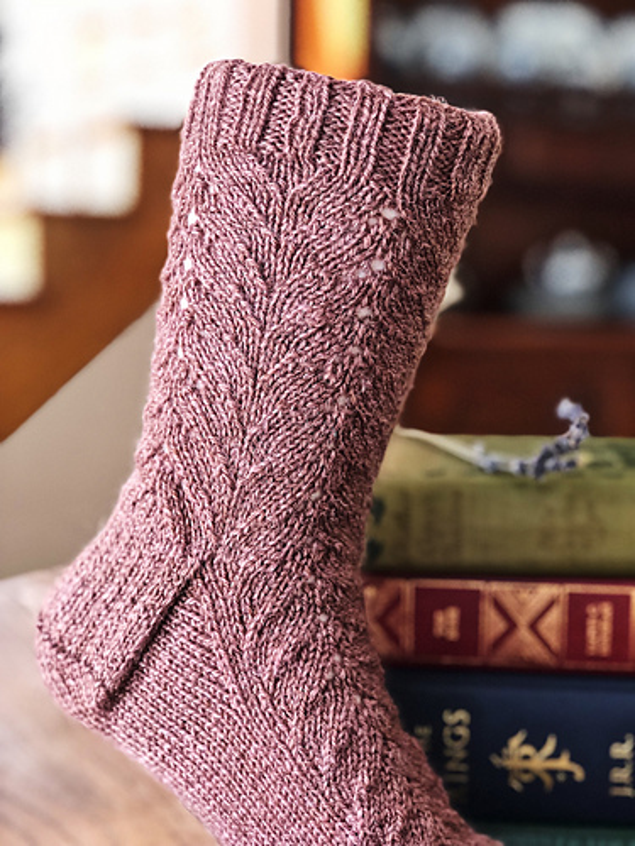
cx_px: 318
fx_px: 1394
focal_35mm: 57
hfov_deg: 25.7
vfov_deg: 33.8
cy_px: 423
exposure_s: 1/60
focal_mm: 6.6
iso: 400
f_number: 2.8
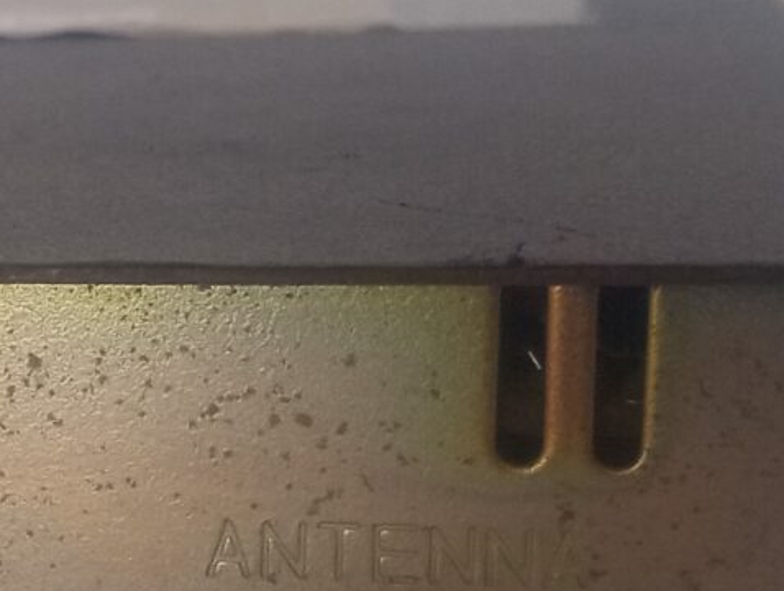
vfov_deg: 9.9
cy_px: 579
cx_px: -551
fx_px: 3402
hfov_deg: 12.2
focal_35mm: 150
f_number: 2.2
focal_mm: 3.42
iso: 109
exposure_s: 1/120
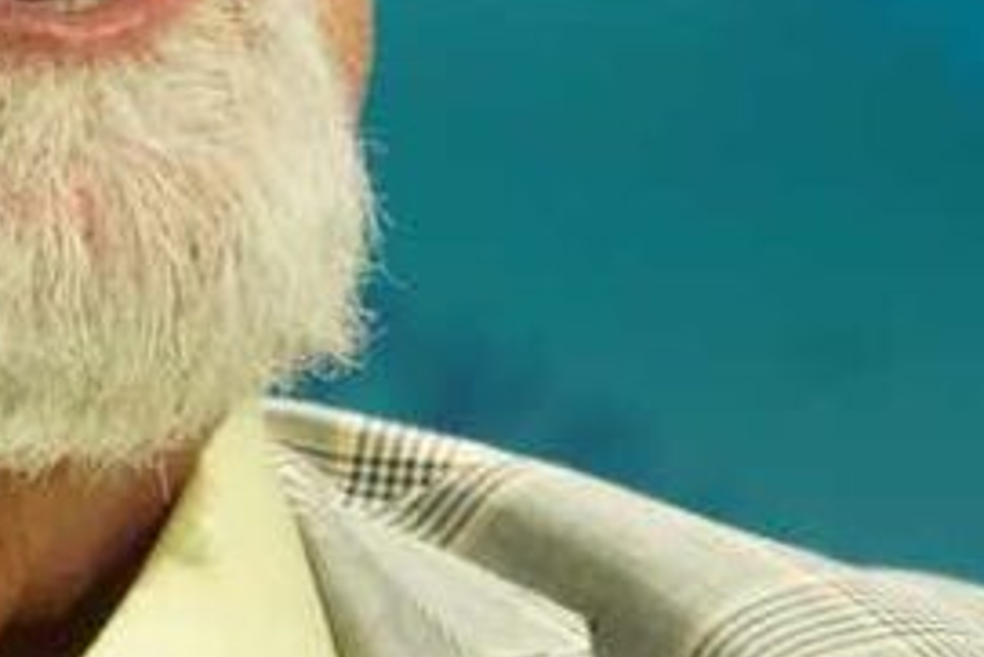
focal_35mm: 1265
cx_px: -280
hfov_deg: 1.6
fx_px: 34594
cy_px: 236
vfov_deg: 1.1
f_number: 6.3
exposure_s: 1/200
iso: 2500
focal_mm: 223
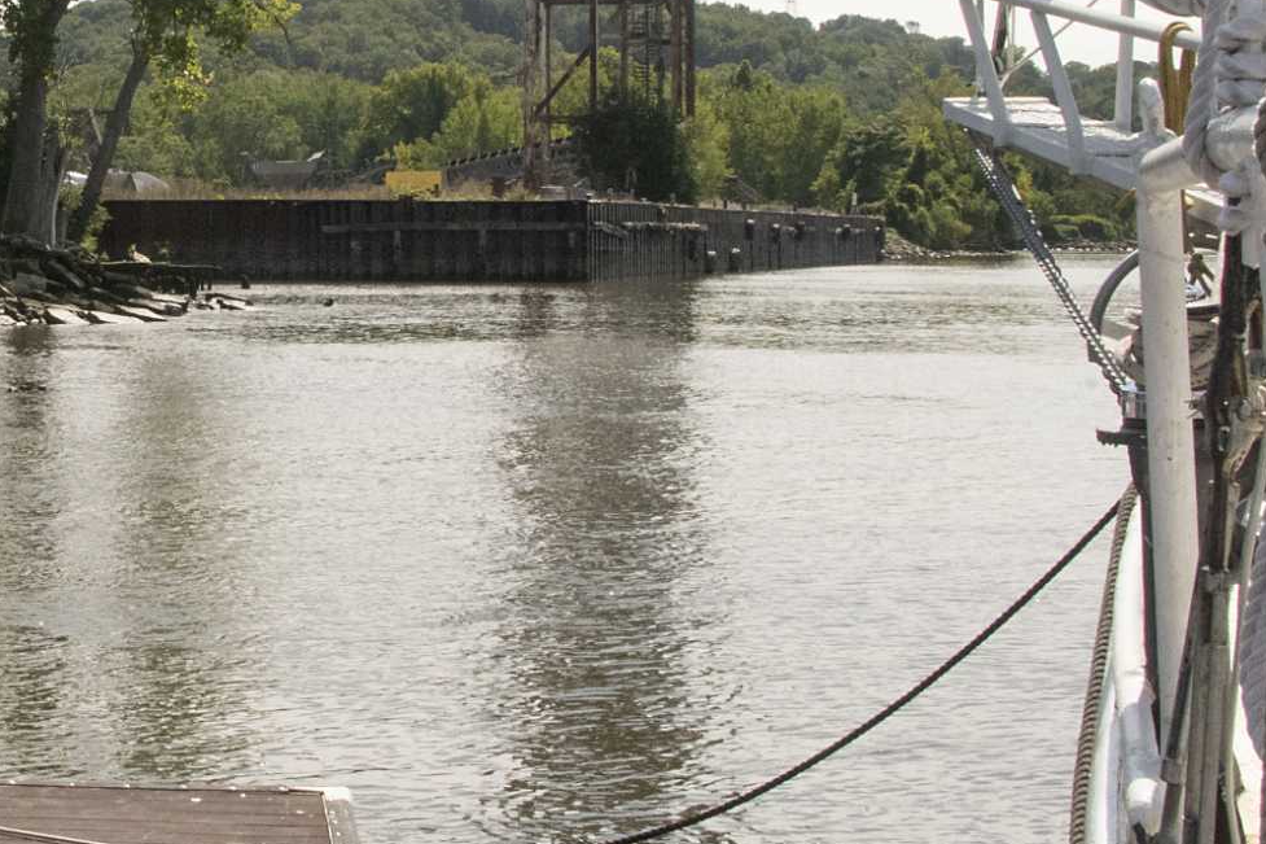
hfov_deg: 22.2
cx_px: -4
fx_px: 3094
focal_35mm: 88
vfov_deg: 15.5
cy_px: 224
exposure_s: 1/500
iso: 2000
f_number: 22
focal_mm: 28
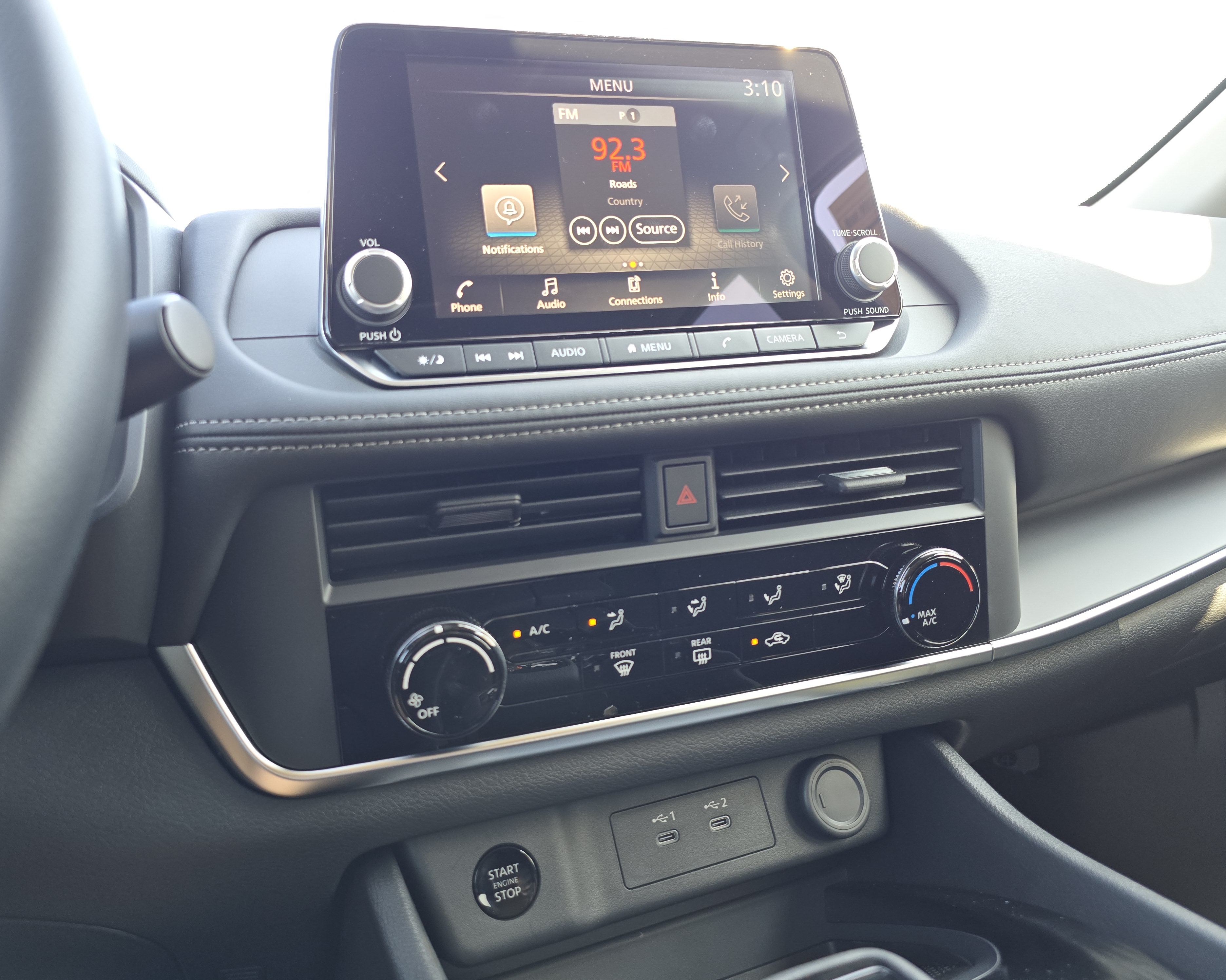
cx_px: 582
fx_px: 871
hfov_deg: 70.2
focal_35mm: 24
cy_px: 490
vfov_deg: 58.8
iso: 160
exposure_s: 1/120
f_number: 1.7
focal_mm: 6.3
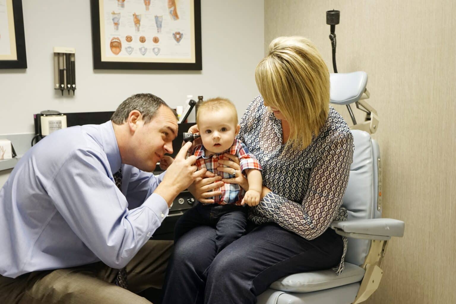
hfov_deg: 49.6
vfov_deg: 34.2
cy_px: 152
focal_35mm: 39
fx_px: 494
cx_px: 228
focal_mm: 39
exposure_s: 1/30
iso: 1600
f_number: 5.6
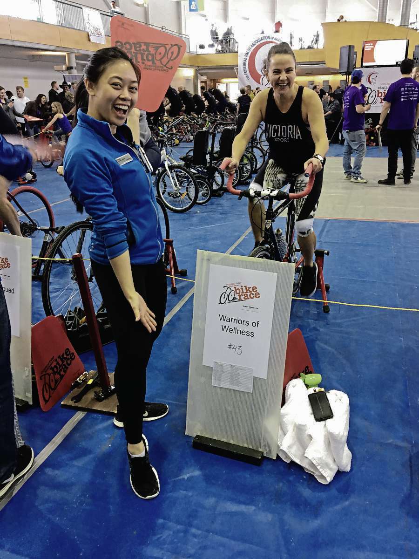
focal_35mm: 29
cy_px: 280
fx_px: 468
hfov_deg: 48.2
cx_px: 210
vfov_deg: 61.7
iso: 100
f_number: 2.2
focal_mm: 4.15
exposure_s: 1/30
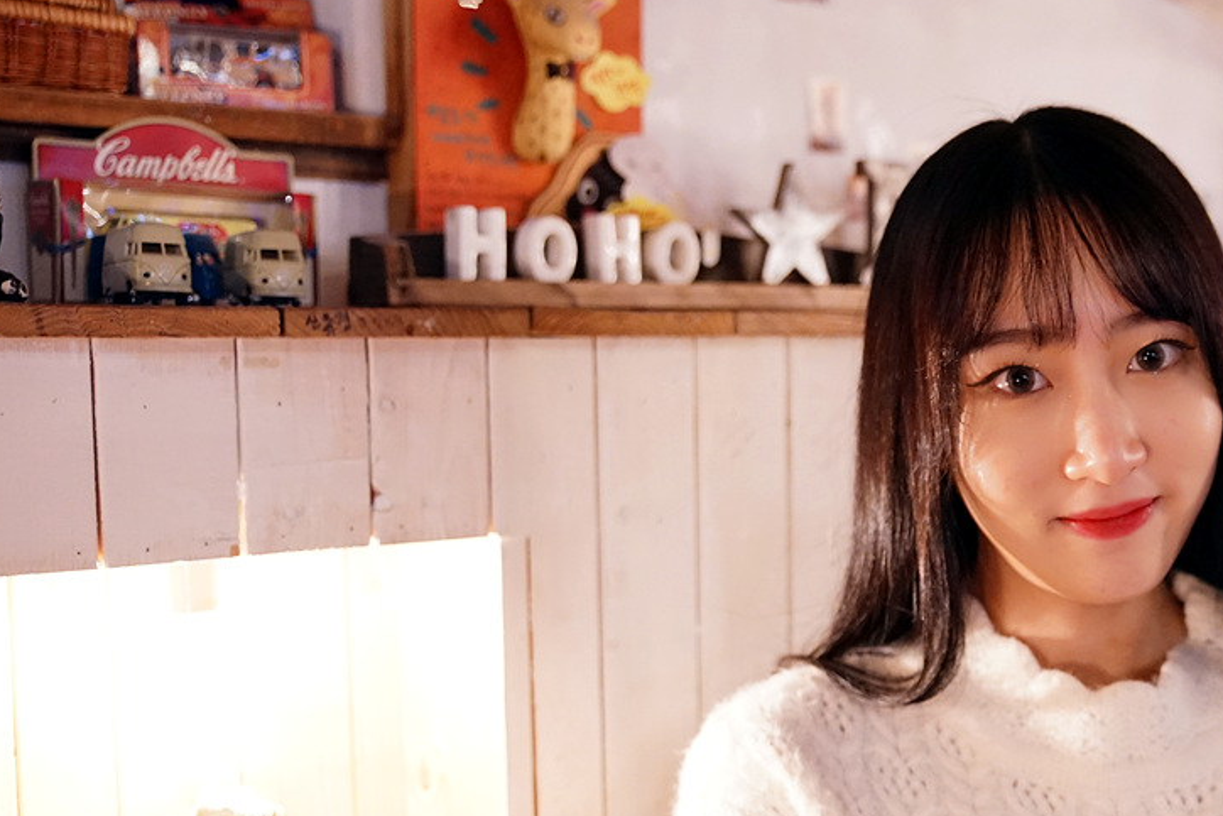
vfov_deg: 23.3
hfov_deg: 33.4
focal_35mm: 58
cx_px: 990
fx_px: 1971
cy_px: 542
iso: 3200
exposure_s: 1/80
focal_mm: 35
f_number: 2.8
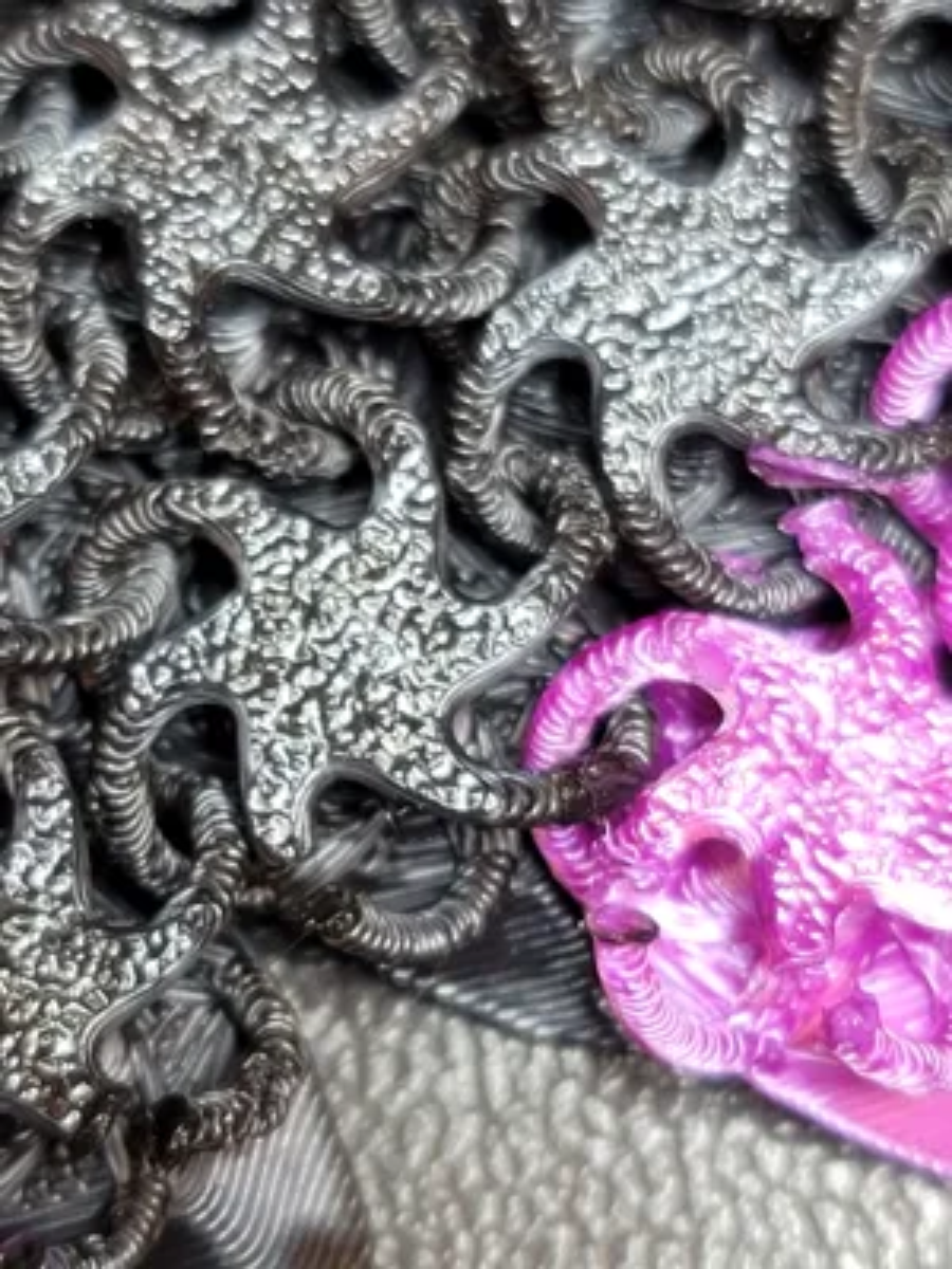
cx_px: 476
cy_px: 634
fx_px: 917
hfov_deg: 54.9
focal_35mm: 25
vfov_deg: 69.4
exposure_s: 1/120
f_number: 1.8
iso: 100
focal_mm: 7
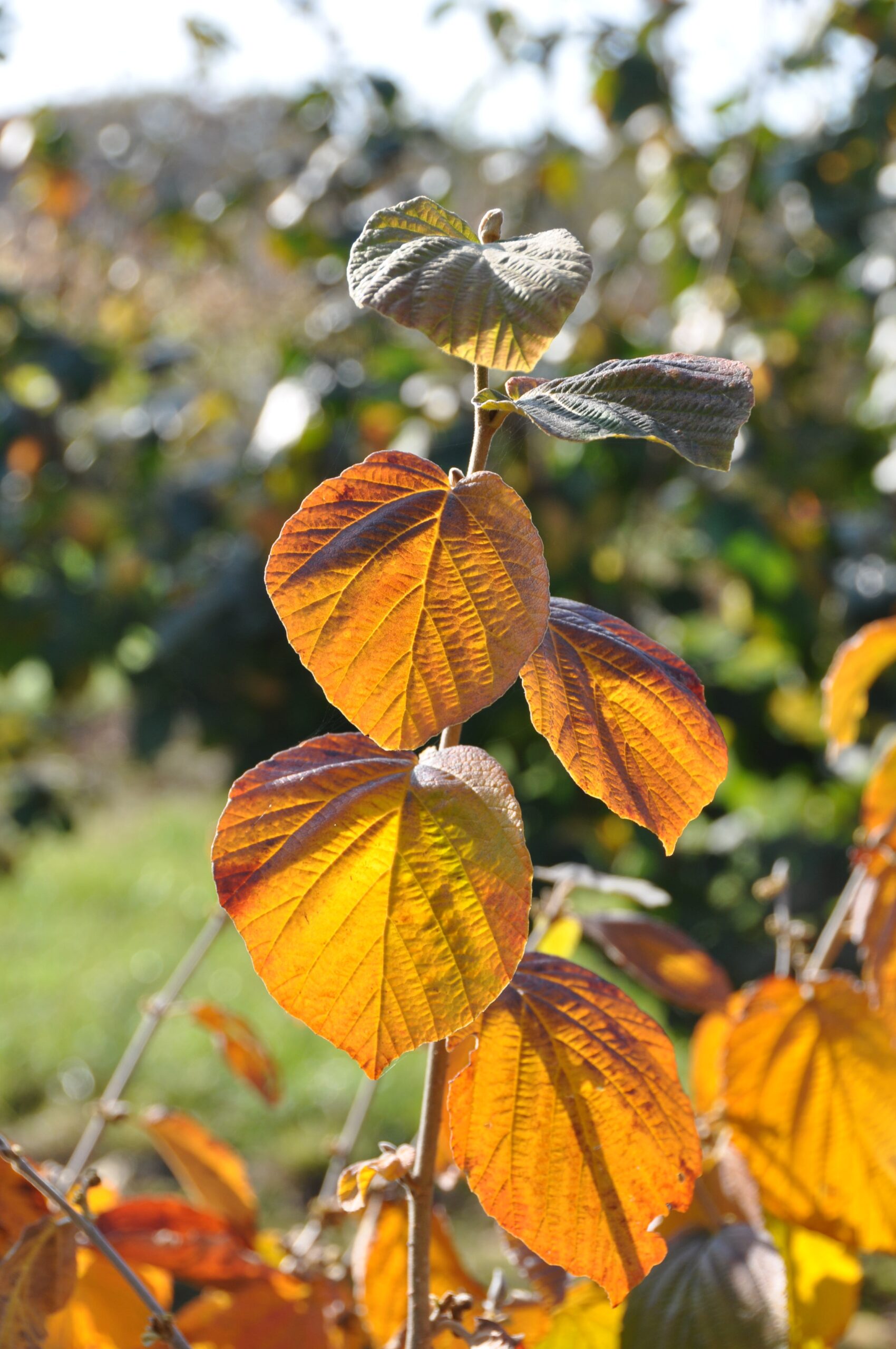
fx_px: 3930
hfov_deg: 13.0
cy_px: 674
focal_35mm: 105
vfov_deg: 19.5
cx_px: 448
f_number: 8
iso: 200
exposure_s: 1/250
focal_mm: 70
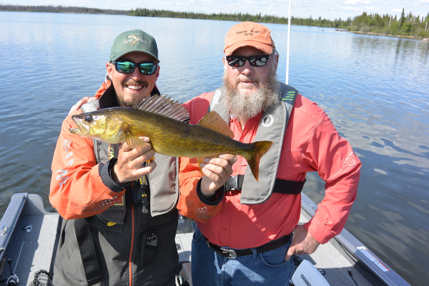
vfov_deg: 36.9
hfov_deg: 53.1
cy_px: 143
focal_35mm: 36
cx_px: 214
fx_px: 429
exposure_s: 1/1000
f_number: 4
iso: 160
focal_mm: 13.5
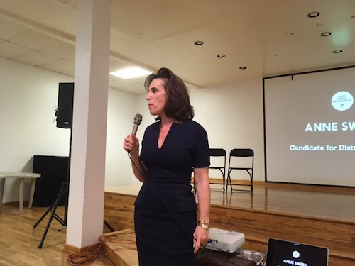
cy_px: 133
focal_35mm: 29
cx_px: 178
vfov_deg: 48.2
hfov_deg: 61.7
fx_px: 297
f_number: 2.2
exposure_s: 1/30
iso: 160
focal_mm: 4.15
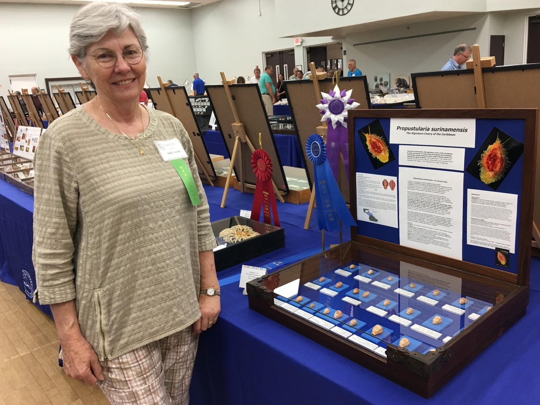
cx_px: 265
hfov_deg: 60.0
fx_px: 468
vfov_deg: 46.8
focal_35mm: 30
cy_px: 199
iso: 40
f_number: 2.2
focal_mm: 4.15
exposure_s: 1/30
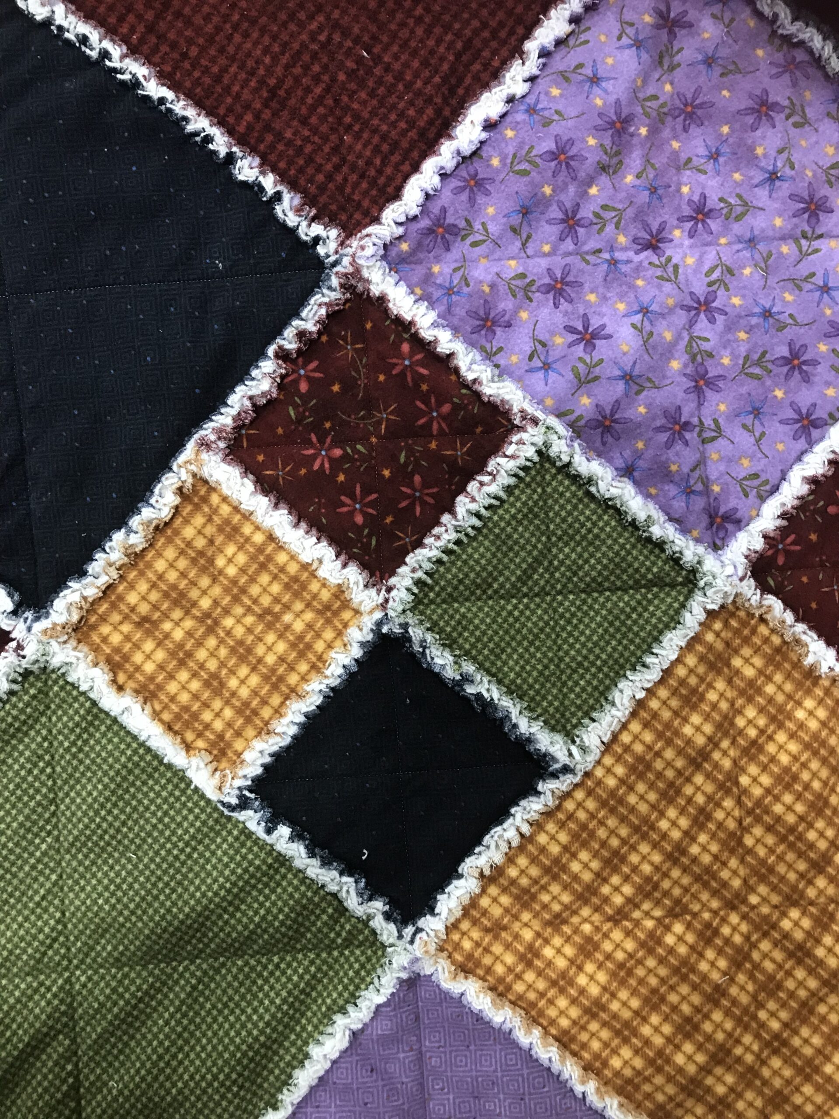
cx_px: 420
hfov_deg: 49.7
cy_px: 560
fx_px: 905
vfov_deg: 63.4
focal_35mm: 28
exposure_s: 1/17
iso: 50
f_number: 1.8
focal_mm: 3.99
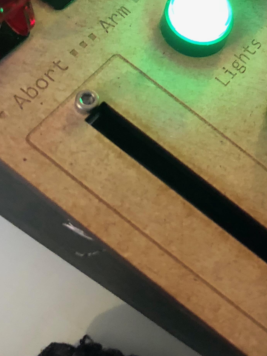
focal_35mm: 61
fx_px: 627
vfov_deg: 30.2
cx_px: 285
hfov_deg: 22.8
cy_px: 31
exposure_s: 1/5
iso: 100
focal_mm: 3.99
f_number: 1.8
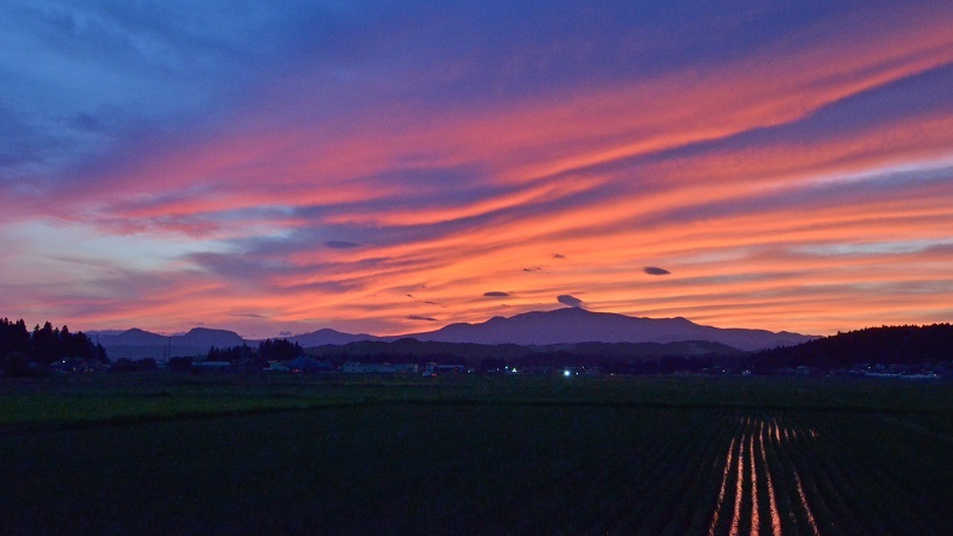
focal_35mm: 45
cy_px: 252
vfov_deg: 26.5
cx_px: 467
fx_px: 1137
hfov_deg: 45.5
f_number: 16
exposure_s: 1/30
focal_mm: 28
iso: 1600
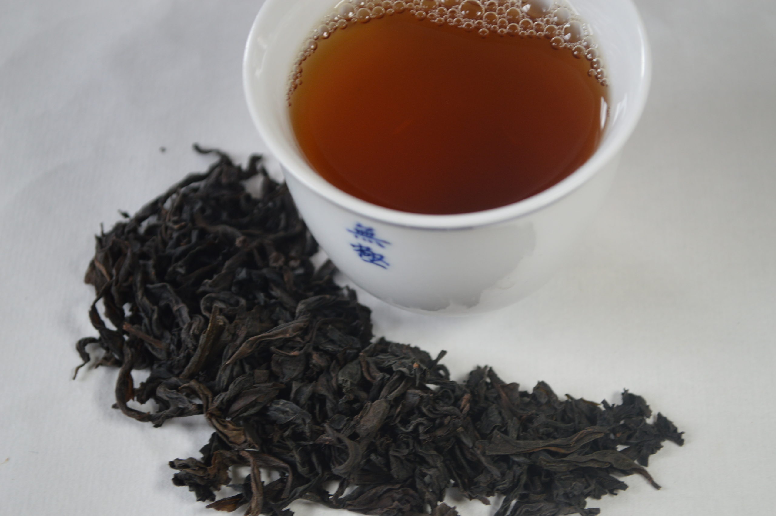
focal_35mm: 82
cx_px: 388
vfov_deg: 16.5
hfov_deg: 24.6
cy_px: 258
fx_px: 1777
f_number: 5.6
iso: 450
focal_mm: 55
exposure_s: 1/60
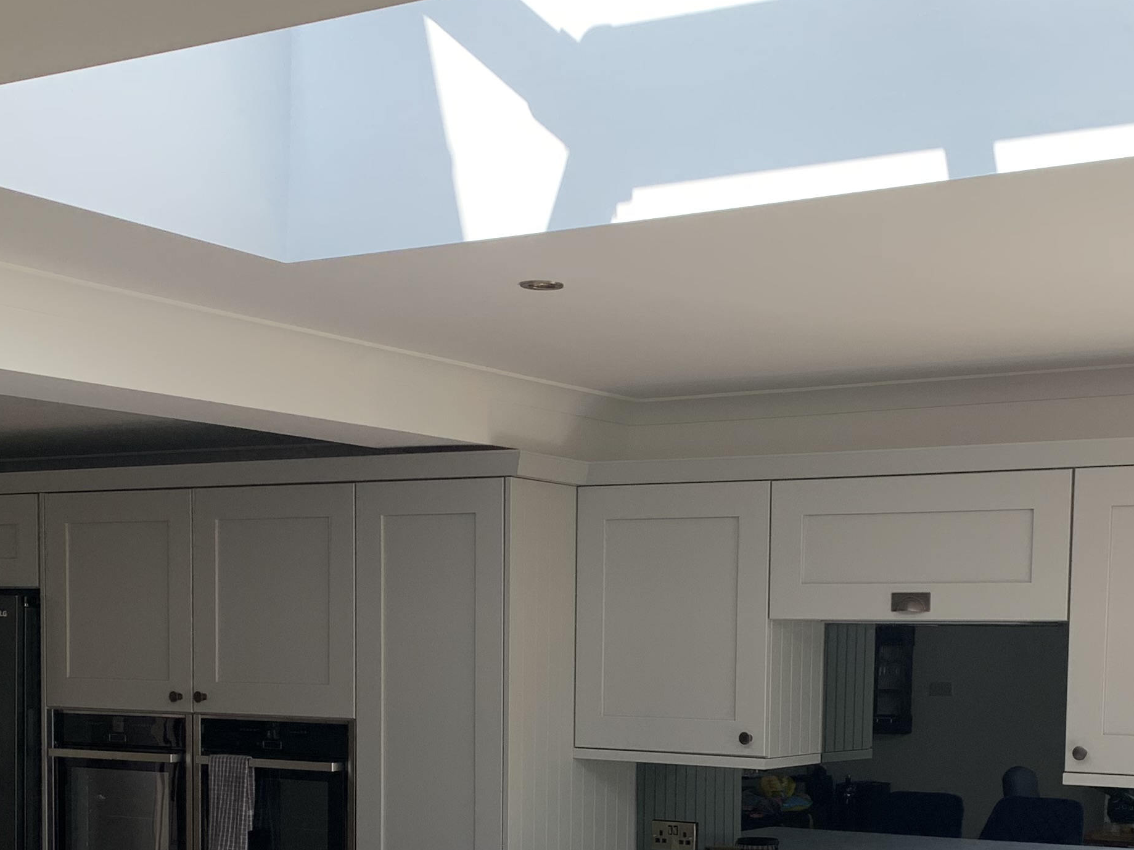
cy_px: 766
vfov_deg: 24.9
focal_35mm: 57
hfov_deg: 33.6
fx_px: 1867
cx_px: 694
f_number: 1.8
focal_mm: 4.25
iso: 25
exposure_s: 1/239
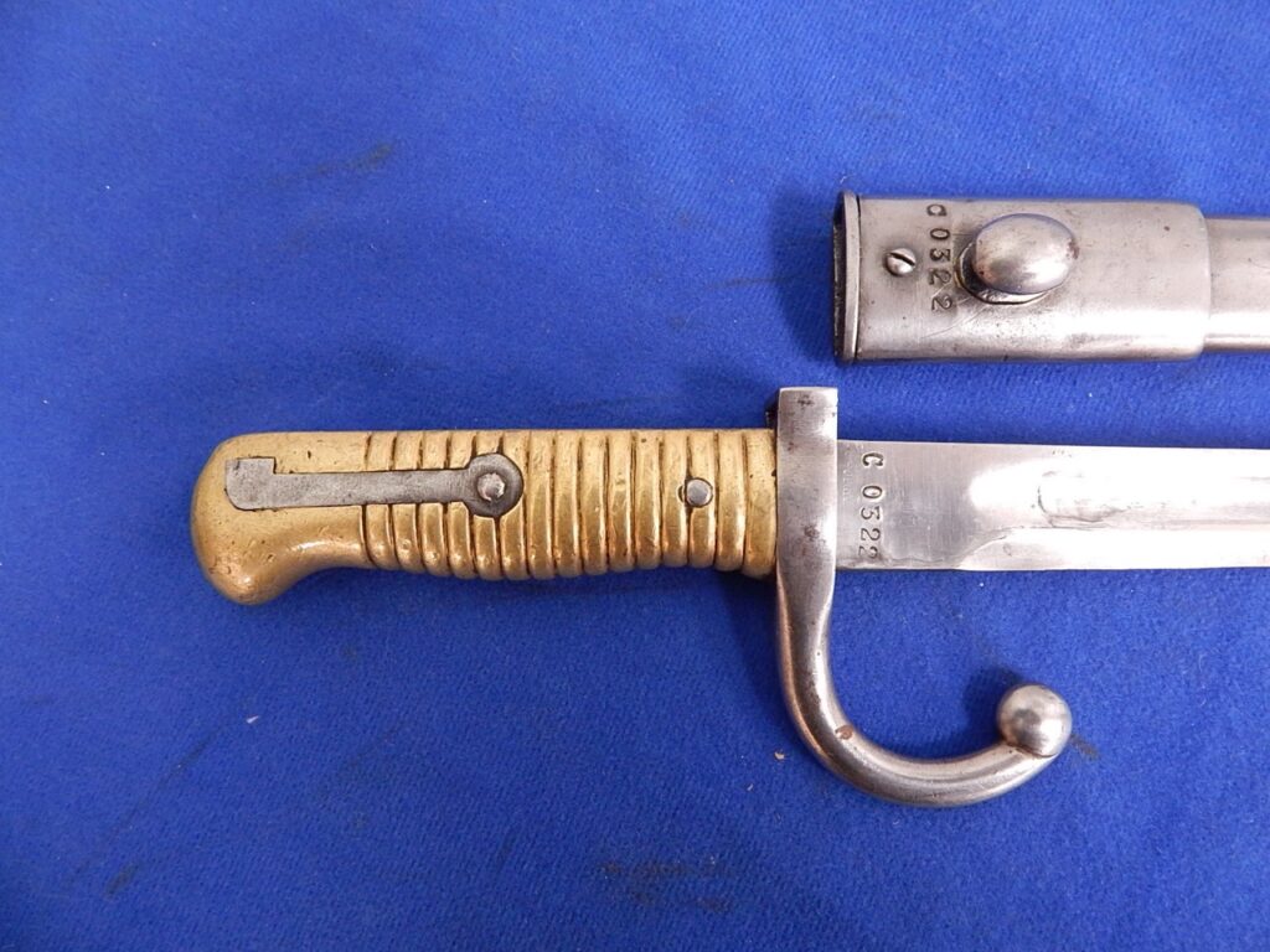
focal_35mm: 22
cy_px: 476
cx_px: 635
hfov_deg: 76.4
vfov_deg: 61.1
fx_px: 807
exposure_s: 1/15
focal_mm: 4
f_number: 3
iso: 400
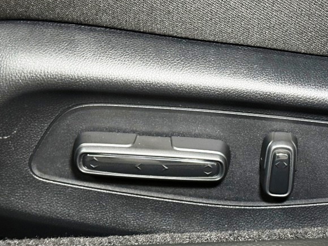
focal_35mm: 85
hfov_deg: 22.7
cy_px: 167
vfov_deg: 17.3
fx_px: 806
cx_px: 254
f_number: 1.78
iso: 640
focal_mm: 6.86
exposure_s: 1/30
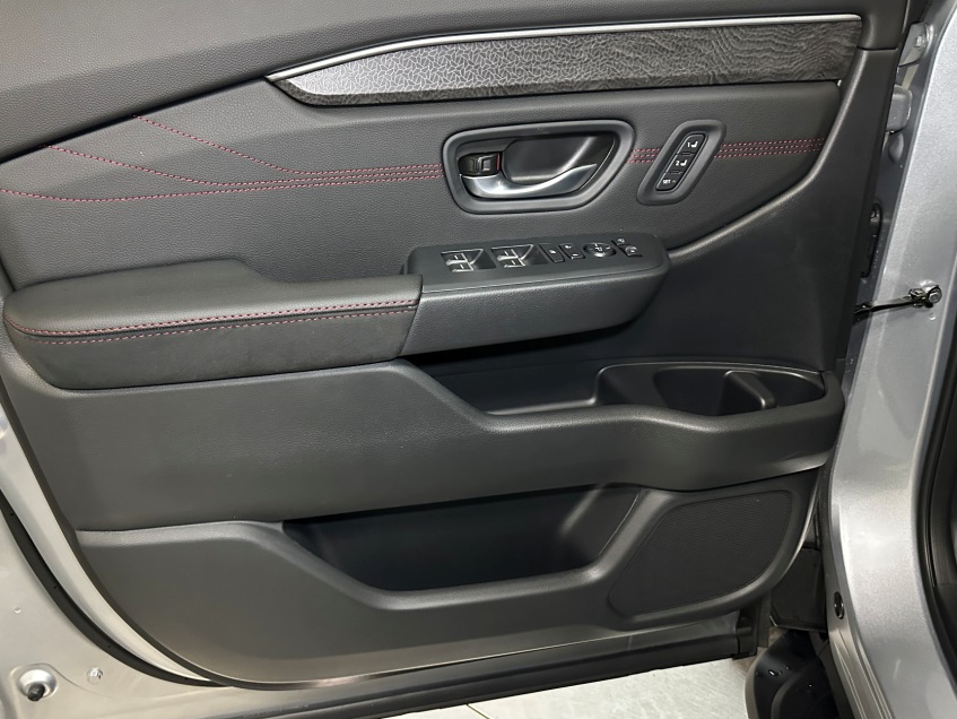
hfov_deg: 61.2
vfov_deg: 48.2
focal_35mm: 29
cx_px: 390
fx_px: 802
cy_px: 326
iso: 1000
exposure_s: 1/40
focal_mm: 6.86
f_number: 1.78
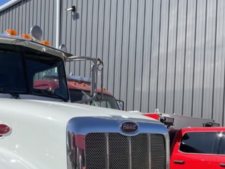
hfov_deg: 32.7
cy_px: 160
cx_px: 23
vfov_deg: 25.1
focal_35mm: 56
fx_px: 364
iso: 32
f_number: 1.6
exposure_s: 1/4132
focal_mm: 4.2
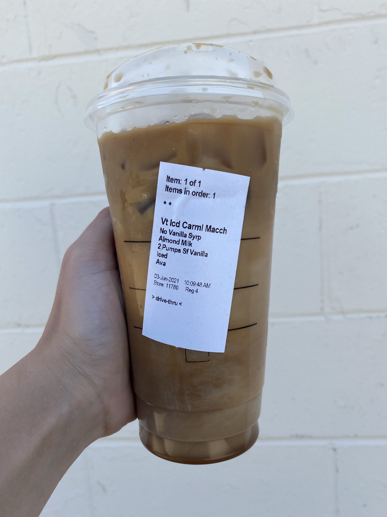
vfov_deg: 67.3
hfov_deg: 53.1
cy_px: 258
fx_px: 388
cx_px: 194
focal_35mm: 26
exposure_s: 1/1025
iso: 32
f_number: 1.8
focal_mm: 4.25
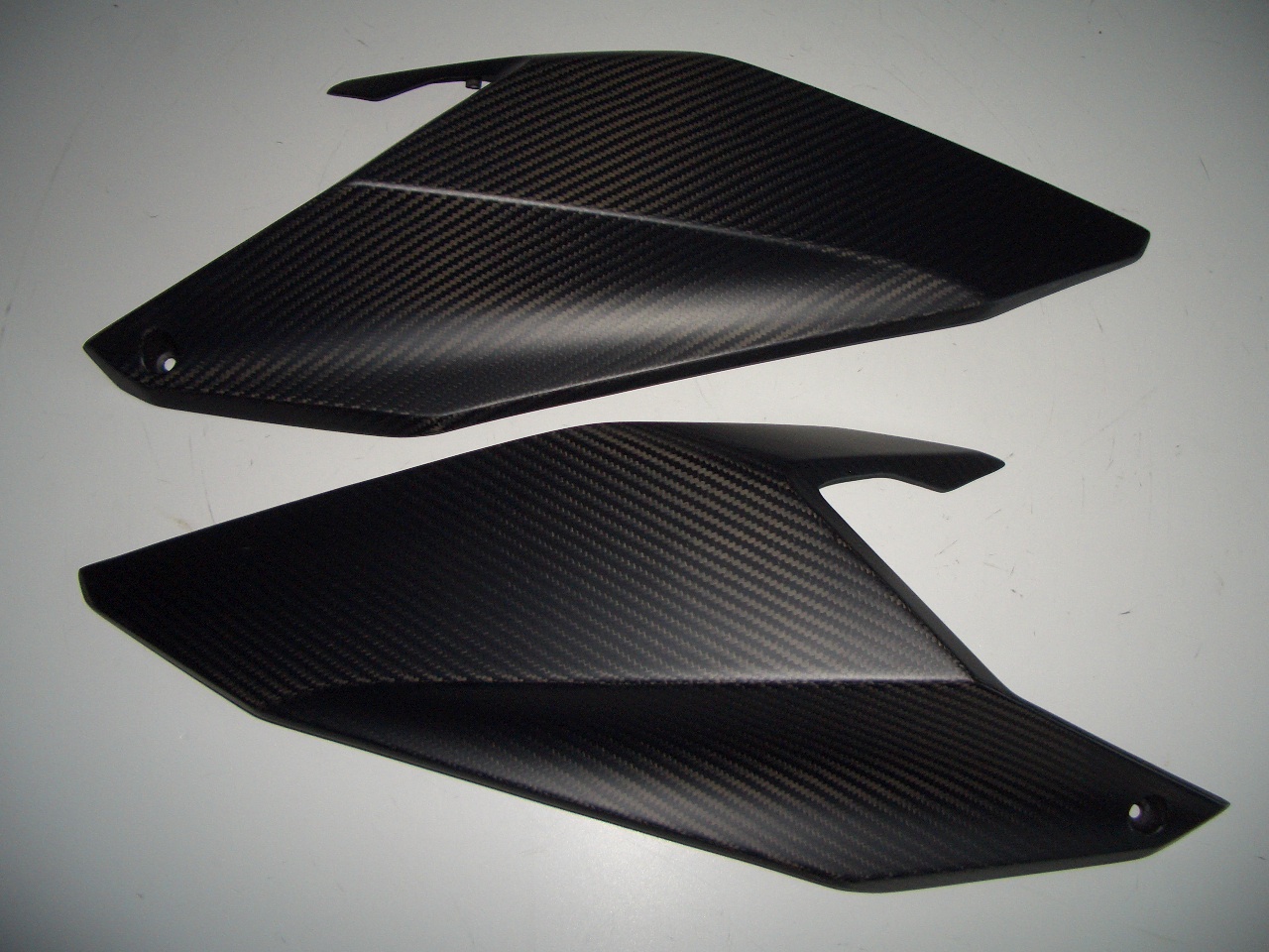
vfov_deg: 40.7
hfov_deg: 52.6
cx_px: 634
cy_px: 476
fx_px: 1283
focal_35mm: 35
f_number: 2.6
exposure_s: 1/60
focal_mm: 5.8
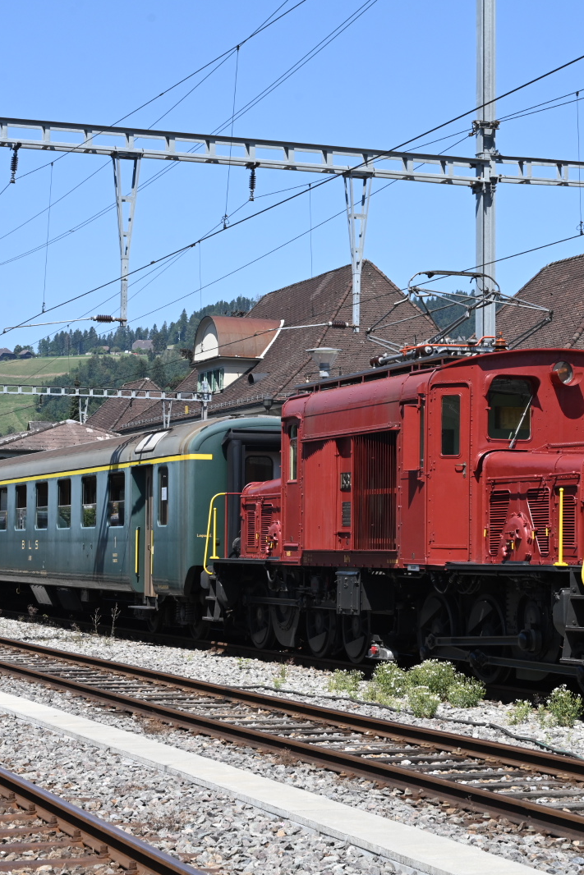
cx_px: 364
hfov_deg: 17.3
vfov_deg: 25.7
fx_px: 1922
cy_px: 439
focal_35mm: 79
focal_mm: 52
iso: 500
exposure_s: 1/500
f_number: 11
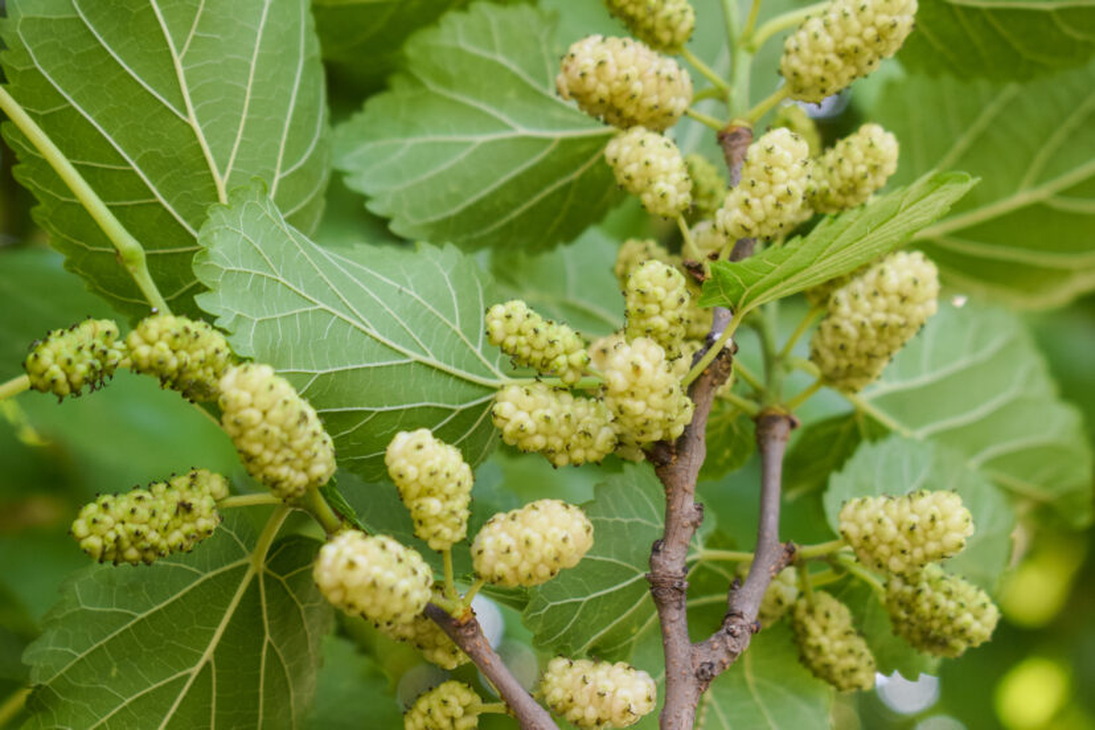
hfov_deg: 24.6
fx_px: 2509
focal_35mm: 82
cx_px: 548
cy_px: 365
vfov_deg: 16.6
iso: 400
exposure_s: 1/160
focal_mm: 55
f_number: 6.3
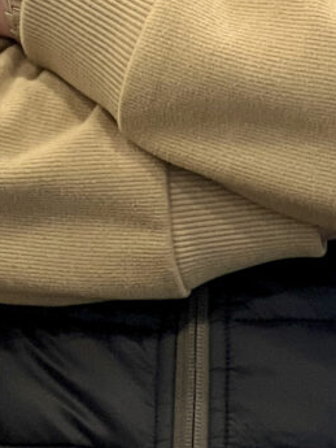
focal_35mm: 343
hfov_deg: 4.3
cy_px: -534
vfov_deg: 5.6
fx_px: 4436
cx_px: 245
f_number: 2.8
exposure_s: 1/35
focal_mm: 9
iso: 200
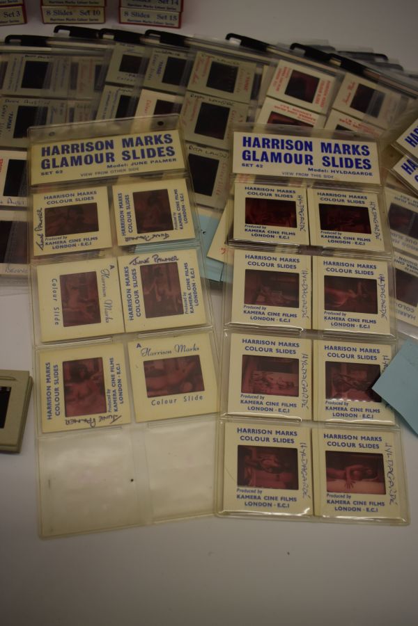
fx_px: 575
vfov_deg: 57.2
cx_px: 209
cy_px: 313
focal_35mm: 33
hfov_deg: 40.0
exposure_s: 1/100
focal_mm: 22
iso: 400
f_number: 4.5
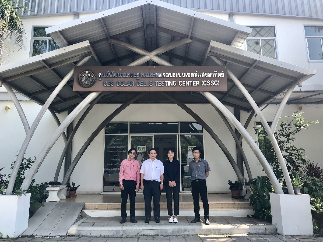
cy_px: 121
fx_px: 271
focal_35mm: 29
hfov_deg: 61.7
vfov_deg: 48.2
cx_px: 162
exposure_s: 1/527
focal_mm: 3.99
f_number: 1.8
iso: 20
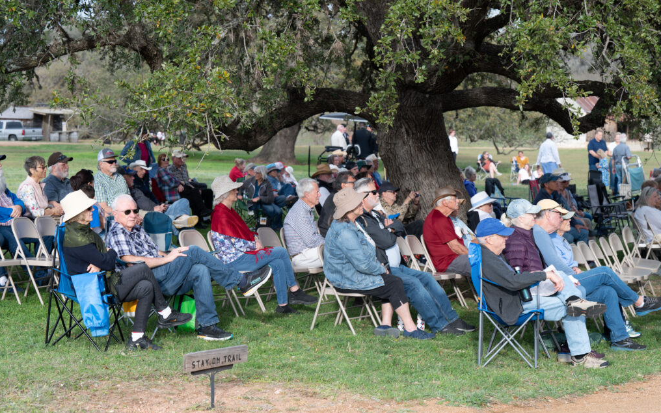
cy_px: 216
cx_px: 331
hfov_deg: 26.1
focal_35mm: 79
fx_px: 1423
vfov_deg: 16.5
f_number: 5.6
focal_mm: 77
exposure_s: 1/250
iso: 200
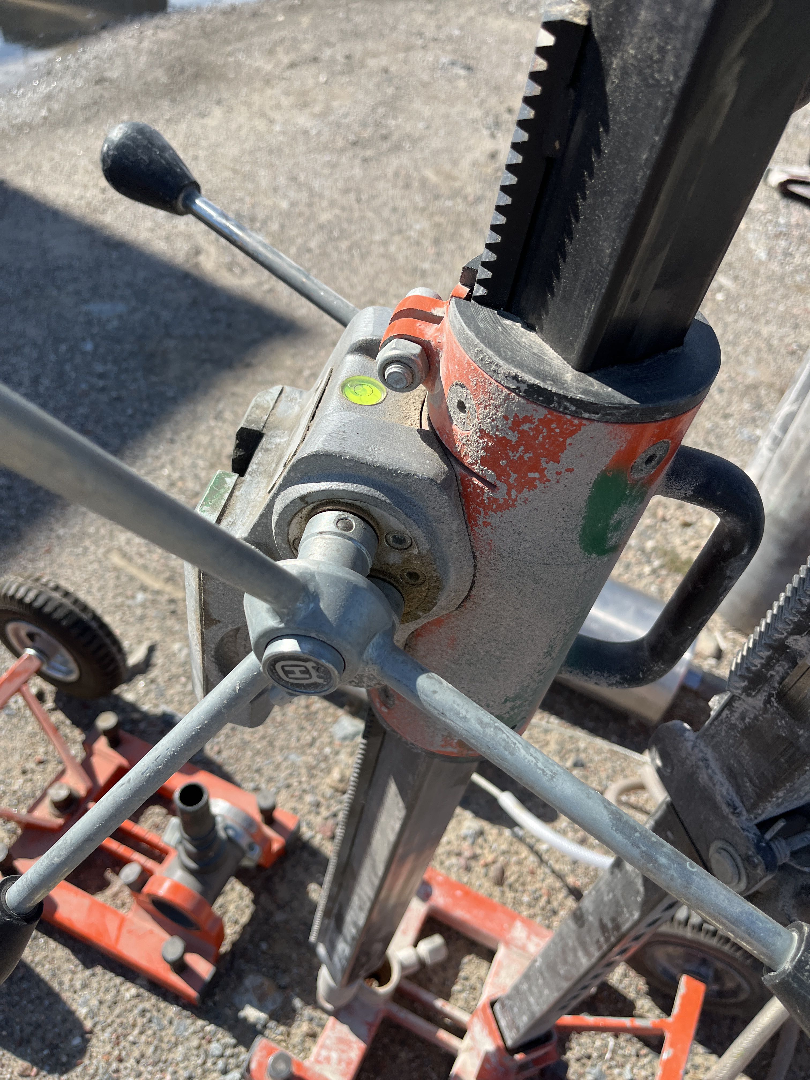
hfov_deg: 53.1
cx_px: 405
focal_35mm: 26
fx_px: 811
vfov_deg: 67.3
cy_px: 540
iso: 50
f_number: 1.6
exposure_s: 1/2632
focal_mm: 5.1
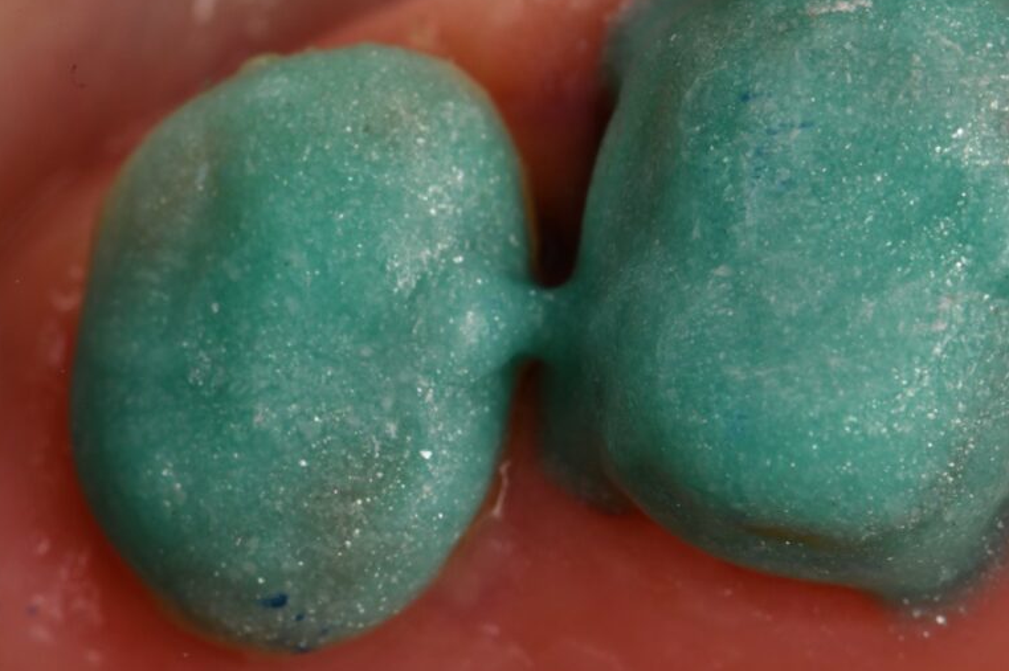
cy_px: 289
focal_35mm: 211
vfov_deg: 6.5
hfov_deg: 9.8
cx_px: 565
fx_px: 5910
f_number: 32
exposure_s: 1/160
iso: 200
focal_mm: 105
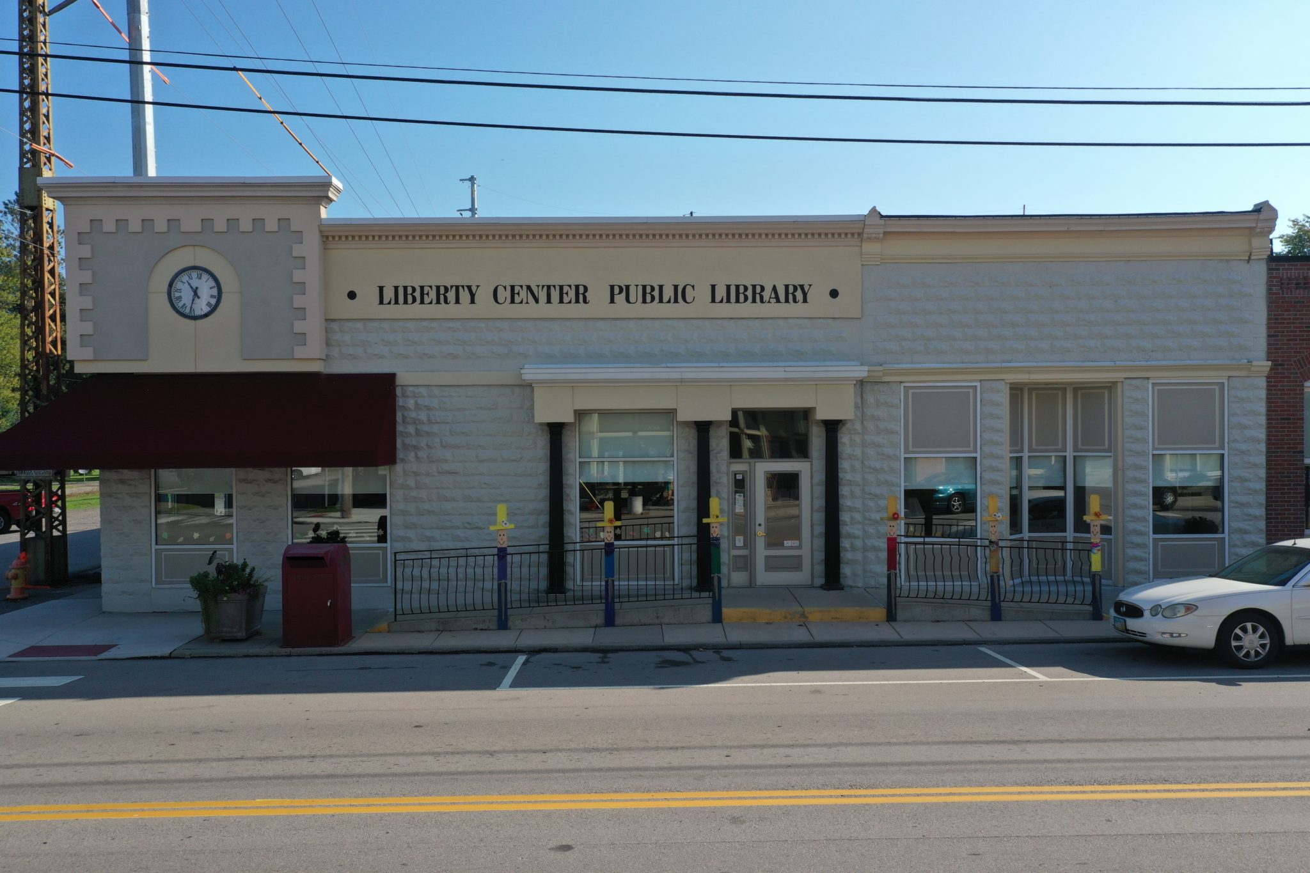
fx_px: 1019
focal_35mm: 28
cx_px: 655
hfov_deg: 65.5
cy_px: 436
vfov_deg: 46.4
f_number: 6.3
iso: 100
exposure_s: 1/320
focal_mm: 10.26
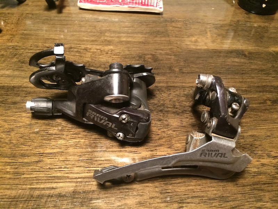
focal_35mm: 29
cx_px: 139
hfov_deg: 61.7
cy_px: 104
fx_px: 233
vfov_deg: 48.2
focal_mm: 4.15
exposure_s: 1/15
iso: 320
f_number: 2.2
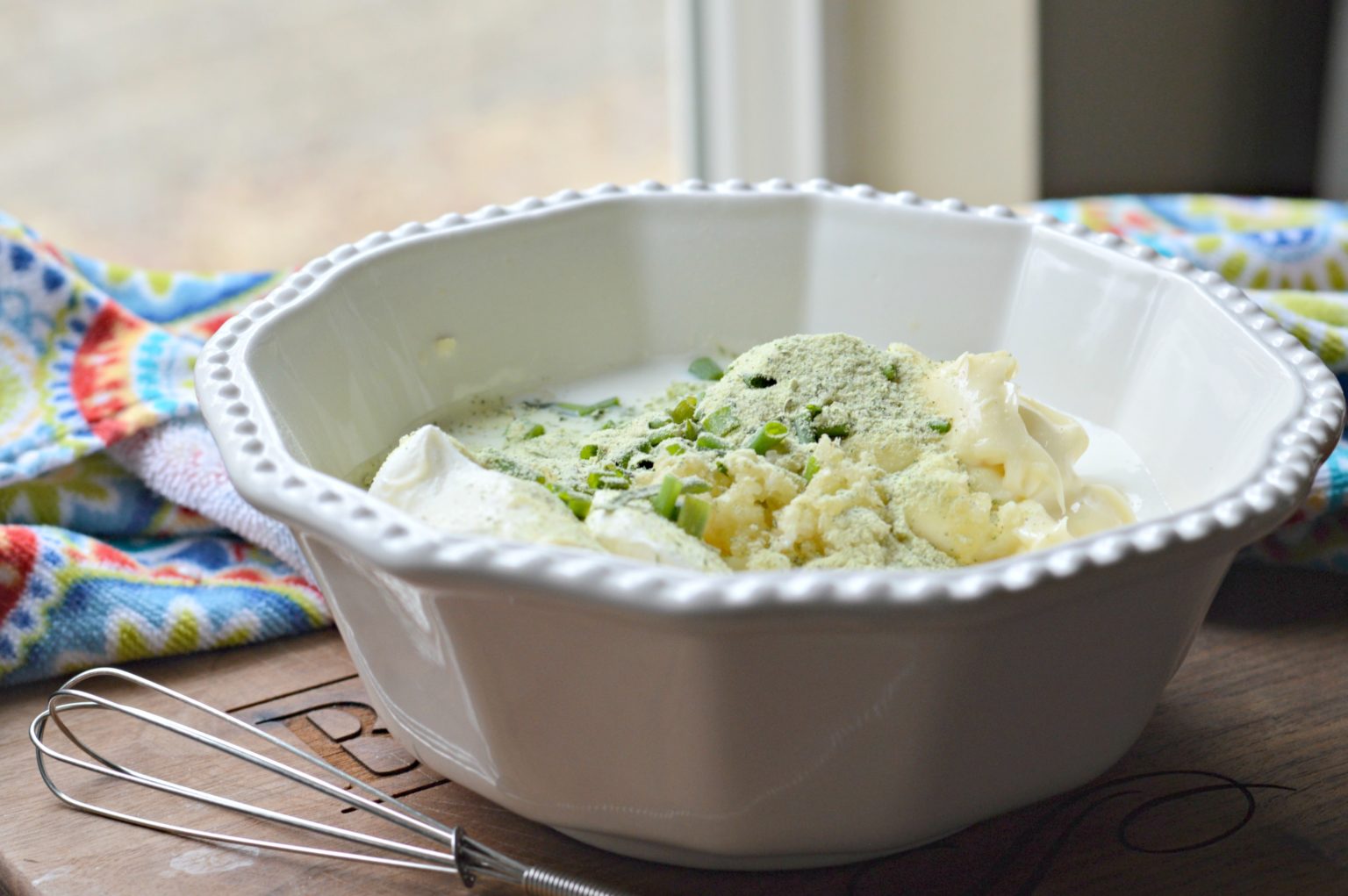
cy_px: 448
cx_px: 674
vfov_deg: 18.1
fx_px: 2806
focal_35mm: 75
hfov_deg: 27.0
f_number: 5.6
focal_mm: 50
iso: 400
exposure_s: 1/125
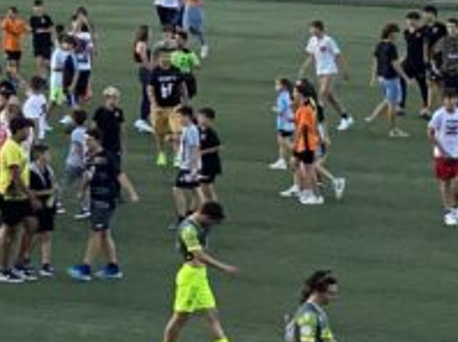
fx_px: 3555
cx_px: -576
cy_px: -252
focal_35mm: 269
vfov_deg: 5.4
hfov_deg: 7.0
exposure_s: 1/136
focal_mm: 6
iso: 20
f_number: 2
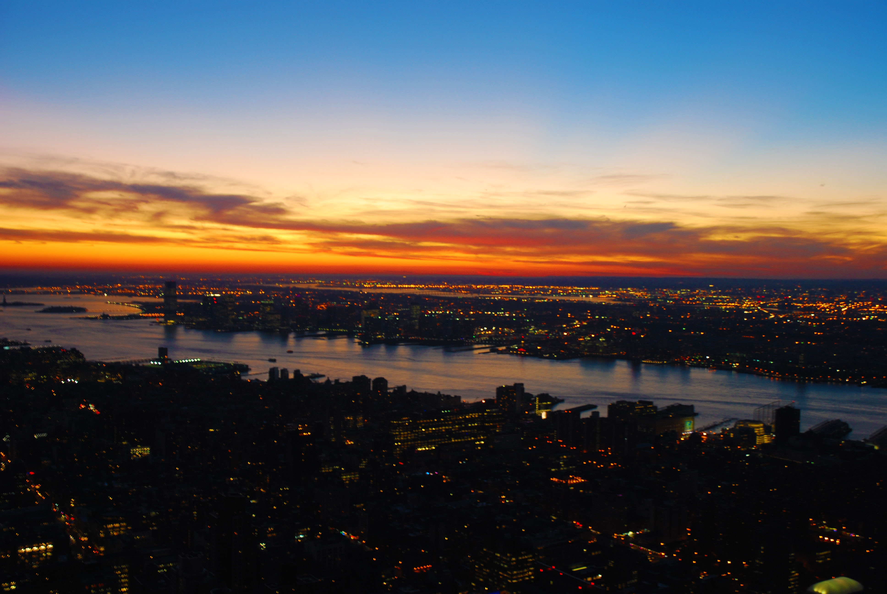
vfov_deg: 35.6
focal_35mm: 38
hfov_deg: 51.2
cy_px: 297
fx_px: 925
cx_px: 444
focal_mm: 25
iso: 160
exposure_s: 1/4
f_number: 6.3
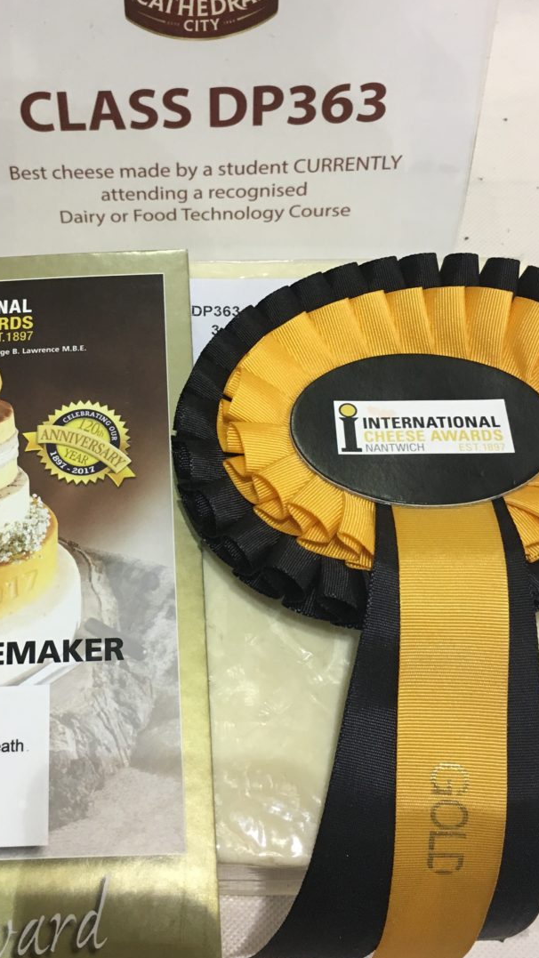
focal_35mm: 44
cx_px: 147
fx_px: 1118
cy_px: 436
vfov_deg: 46.3
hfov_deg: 26.8
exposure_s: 1/33
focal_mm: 4.15
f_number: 2.2
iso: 50
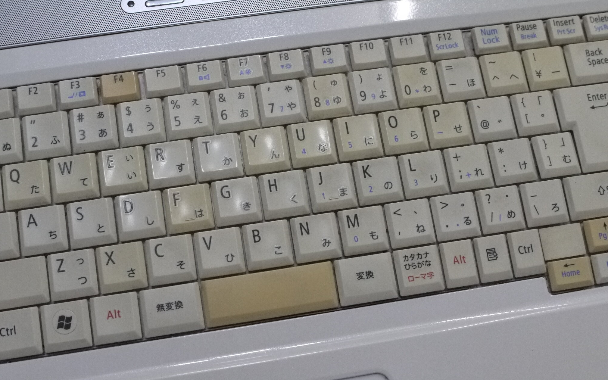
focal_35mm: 43
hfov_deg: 46.2
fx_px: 713
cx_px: 306
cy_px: 227
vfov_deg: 29.8
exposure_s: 1/250
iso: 1600
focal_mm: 20
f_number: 8
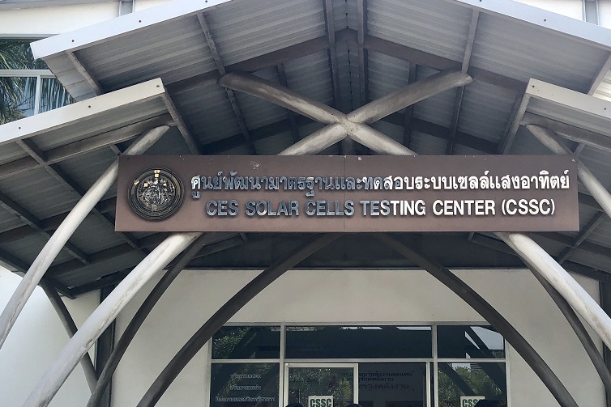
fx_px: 815
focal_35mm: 48
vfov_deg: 27.6
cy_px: 321
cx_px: 381
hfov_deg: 40.8
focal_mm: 3.99
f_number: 1.8
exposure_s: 1/527
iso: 20
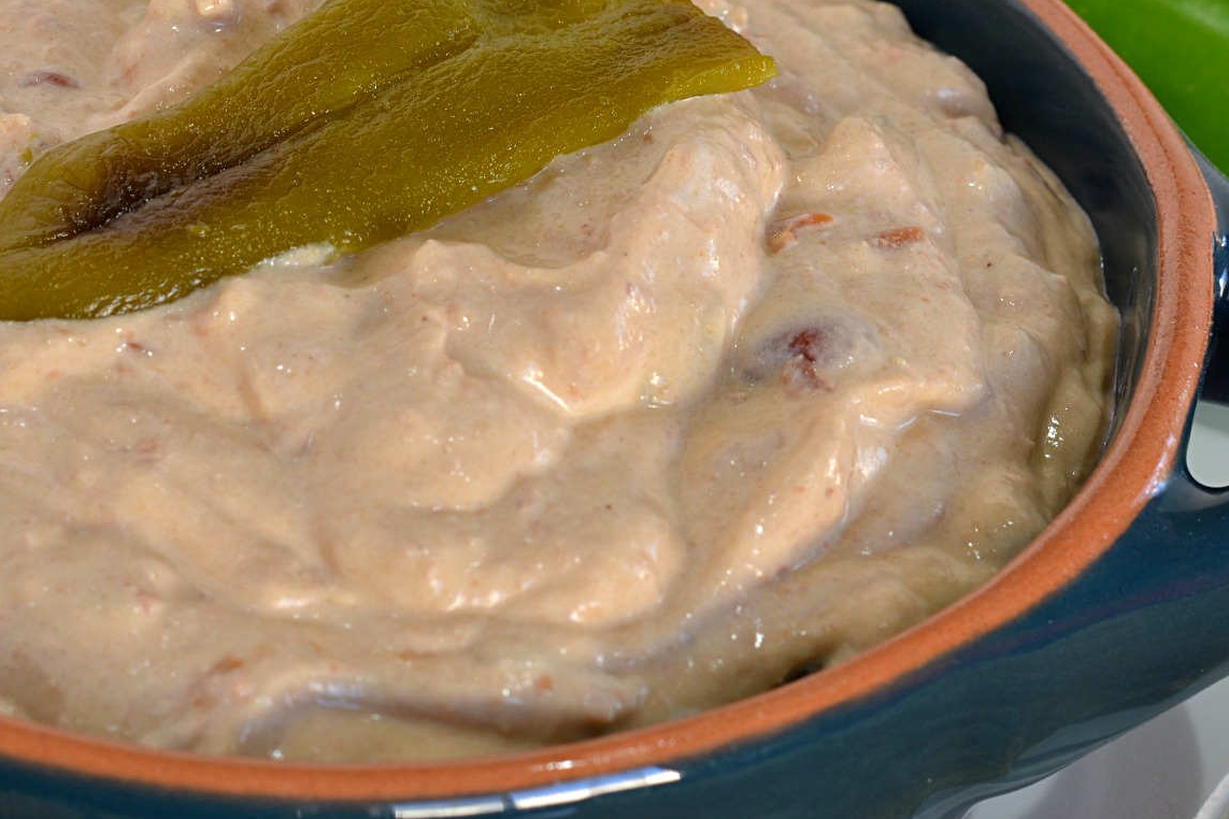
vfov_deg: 10.9
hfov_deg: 16.2
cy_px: 230
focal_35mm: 126
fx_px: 4301
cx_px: 395
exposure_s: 1/4
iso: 100
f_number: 10
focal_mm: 50
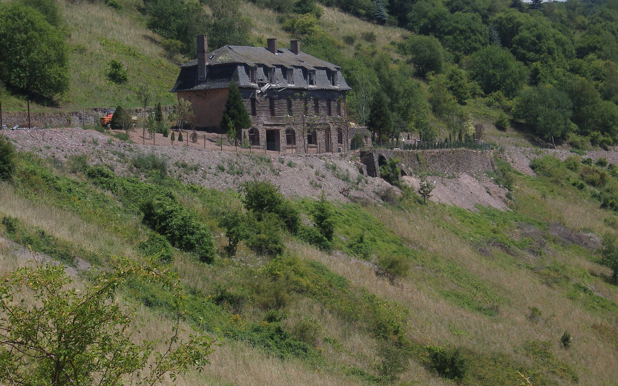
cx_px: 307
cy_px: 165
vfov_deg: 11.6
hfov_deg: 18.4
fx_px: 1903
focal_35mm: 113
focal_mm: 21.9
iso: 100
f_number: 12.9
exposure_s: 1/125
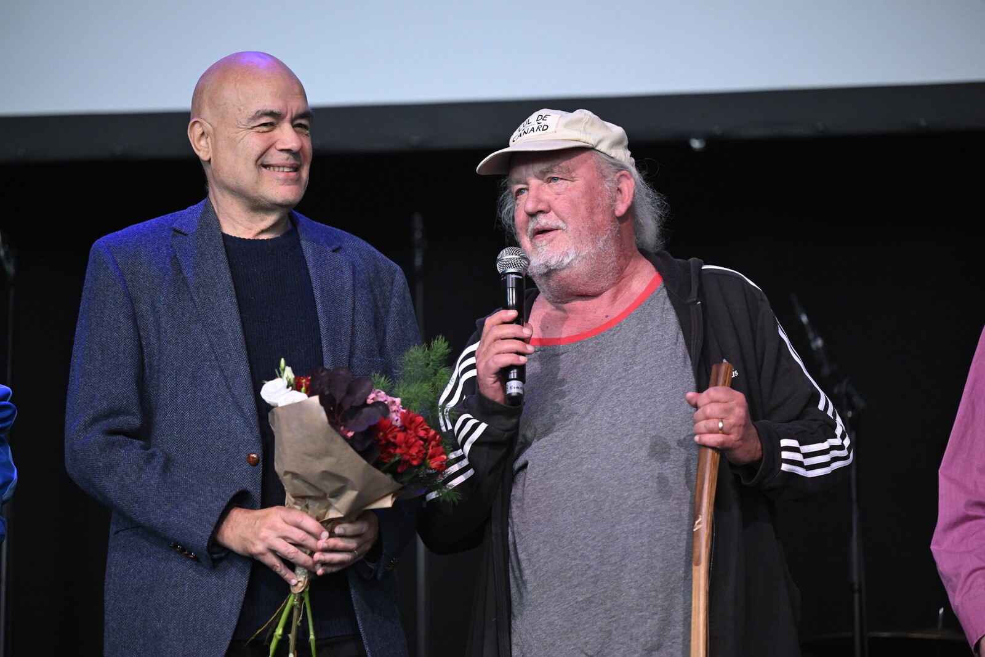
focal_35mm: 150
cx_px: 492
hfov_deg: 13.7
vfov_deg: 9.2
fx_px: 4104
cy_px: 328
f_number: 2.8
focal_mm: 150
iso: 4000
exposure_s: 1/320
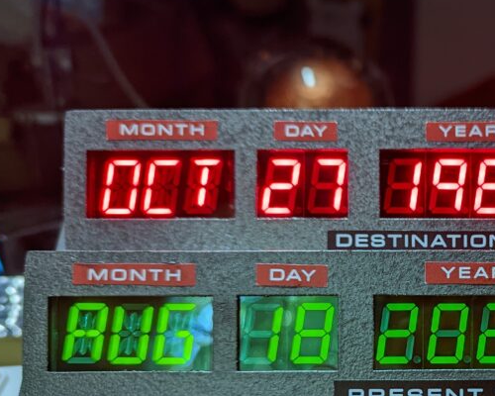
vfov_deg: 30.6
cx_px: 467
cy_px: 320
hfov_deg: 35.9
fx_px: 703
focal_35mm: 48
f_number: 1.85
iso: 64
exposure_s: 1/50
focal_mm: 6.81
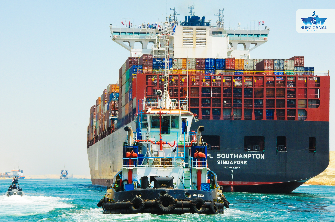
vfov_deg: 10.1
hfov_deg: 15.2
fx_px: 1255
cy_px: 111
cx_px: 168
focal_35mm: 135
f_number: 22
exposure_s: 1/400
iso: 800
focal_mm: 90
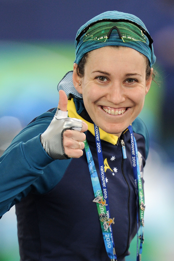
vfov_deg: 3.4
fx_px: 4353
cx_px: 87
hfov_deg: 2.3
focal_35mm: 600
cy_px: 130
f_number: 4
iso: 2000
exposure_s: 1/500
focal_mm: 600
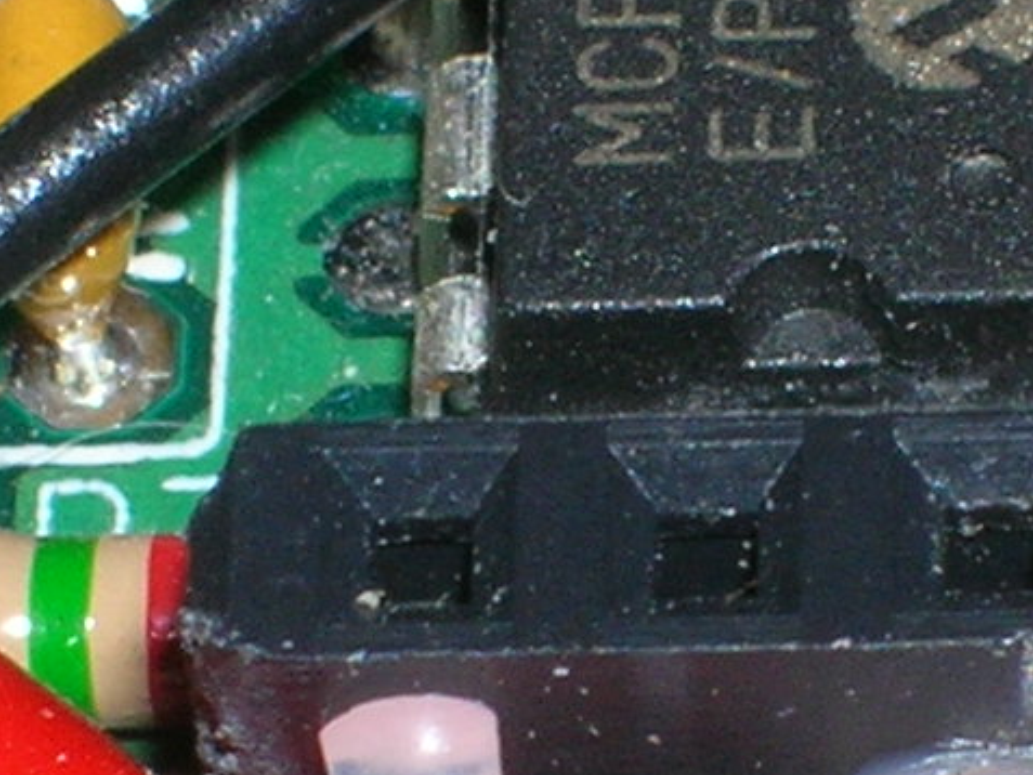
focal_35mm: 554
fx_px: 16536
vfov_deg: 2.7
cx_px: 827
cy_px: 730
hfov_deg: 3.6
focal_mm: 17.1
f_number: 8.2
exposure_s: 1/60.1
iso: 50
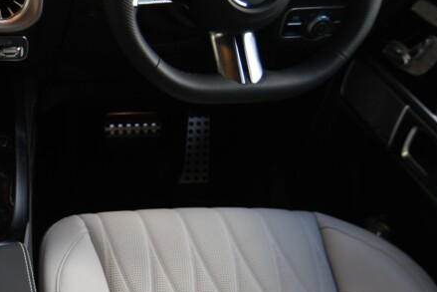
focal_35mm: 63
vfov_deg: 21.6
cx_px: -82
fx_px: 764
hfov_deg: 28.1
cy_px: 112
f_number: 3.5
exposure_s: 1/125
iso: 100
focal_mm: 11.5
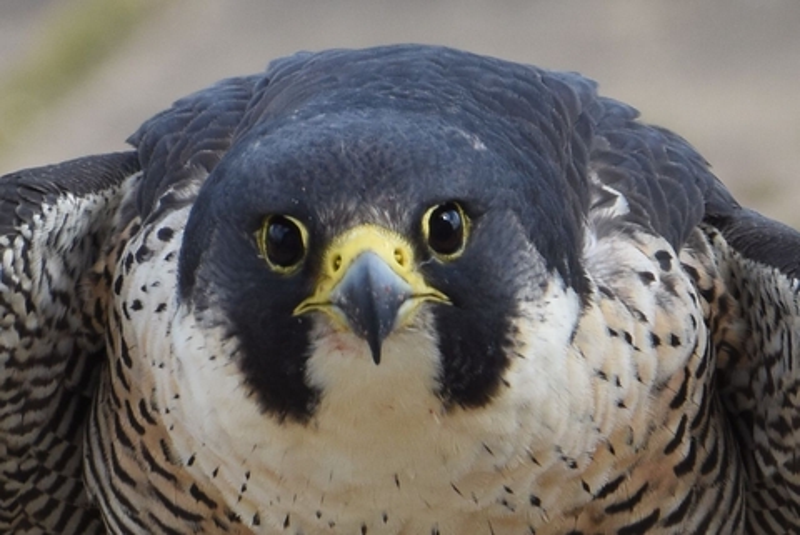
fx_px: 3503
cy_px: 268
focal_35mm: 158
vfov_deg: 8.7
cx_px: 400
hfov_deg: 13.0
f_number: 8
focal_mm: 105
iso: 250
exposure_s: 1/320
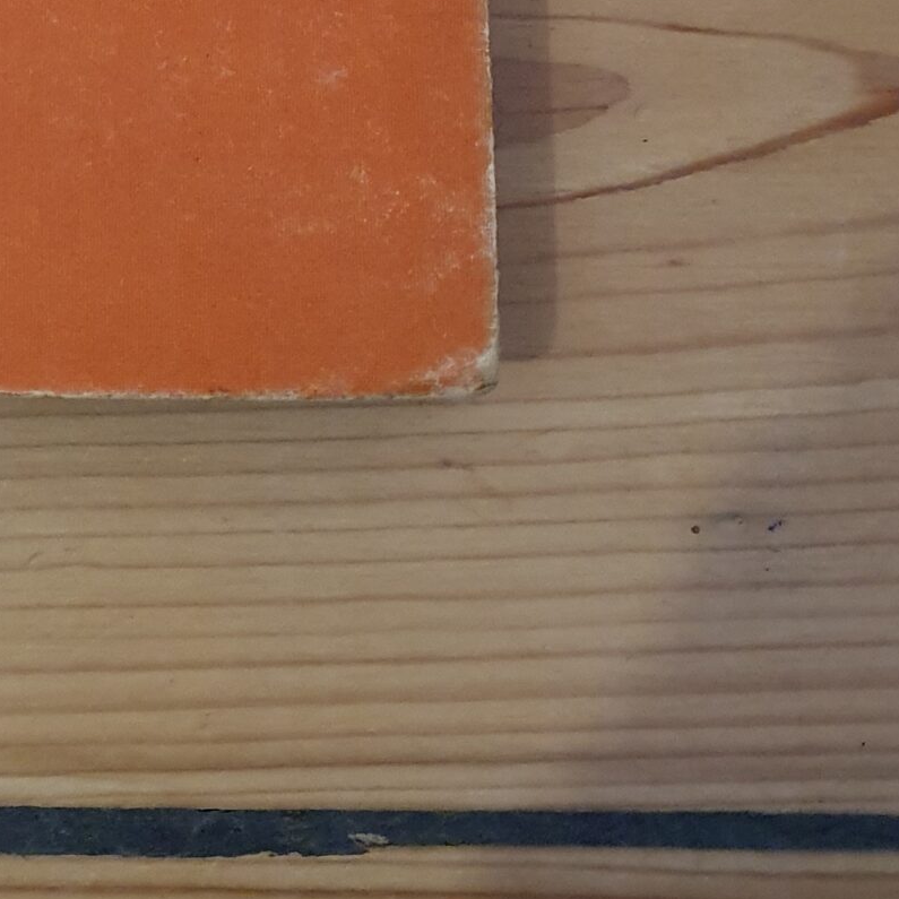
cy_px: -261
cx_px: 84
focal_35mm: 74
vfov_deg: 21.2
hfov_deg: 22.8
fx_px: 2174
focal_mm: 4.32
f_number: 1.5
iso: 500
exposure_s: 1/33
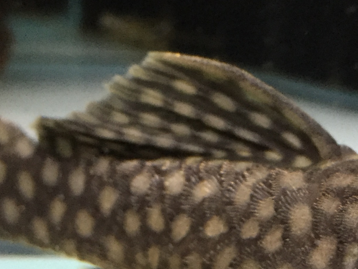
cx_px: 244
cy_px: 121
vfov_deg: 18.9
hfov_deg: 24.9
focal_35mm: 78
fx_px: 807
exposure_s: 1/25
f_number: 2.2
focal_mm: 4.15
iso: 250
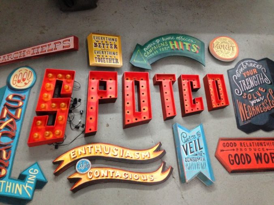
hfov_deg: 55.4
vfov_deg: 42.9
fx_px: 261
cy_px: 102
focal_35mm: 33
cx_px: 137
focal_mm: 4.12
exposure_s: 1/20
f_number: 2.4
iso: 320
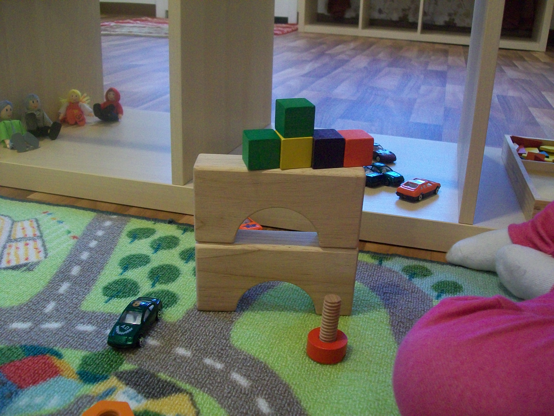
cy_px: 208
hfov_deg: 51.4
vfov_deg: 39.7
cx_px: 277
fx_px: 576
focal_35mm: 36
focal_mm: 6
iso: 200
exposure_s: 1/8
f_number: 2.7
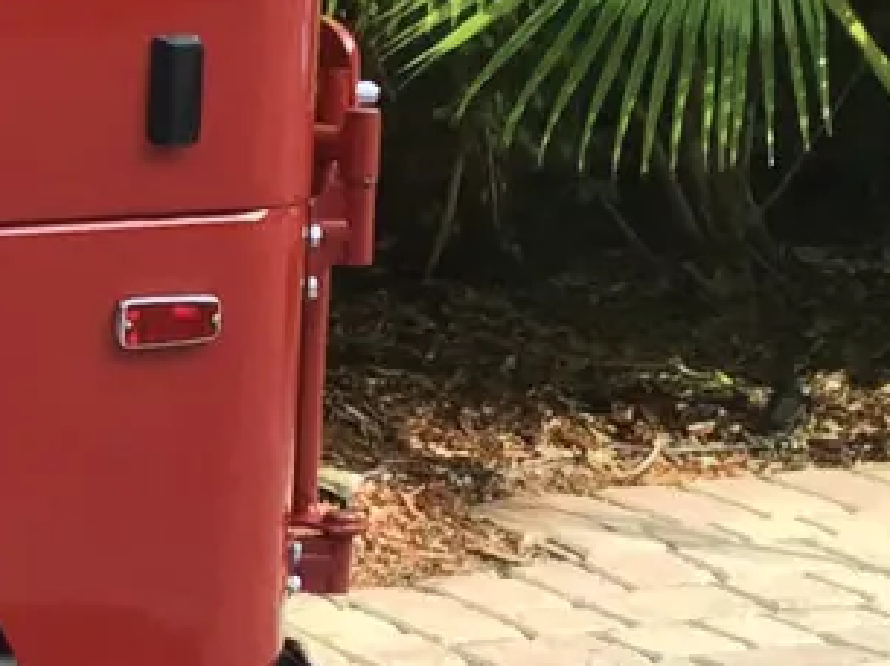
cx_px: -1544
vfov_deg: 8.1
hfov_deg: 9.2
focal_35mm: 182
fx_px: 4676
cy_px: 497
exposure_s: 1/120
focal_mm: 4.15
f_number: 2.2
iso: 32
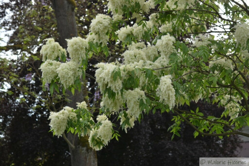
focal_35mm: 90
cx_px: 124
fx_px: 623
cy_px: 83
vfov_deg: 15.2
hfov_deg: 22.6
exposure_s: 1/500
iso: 360
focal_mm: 60
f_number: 5.6
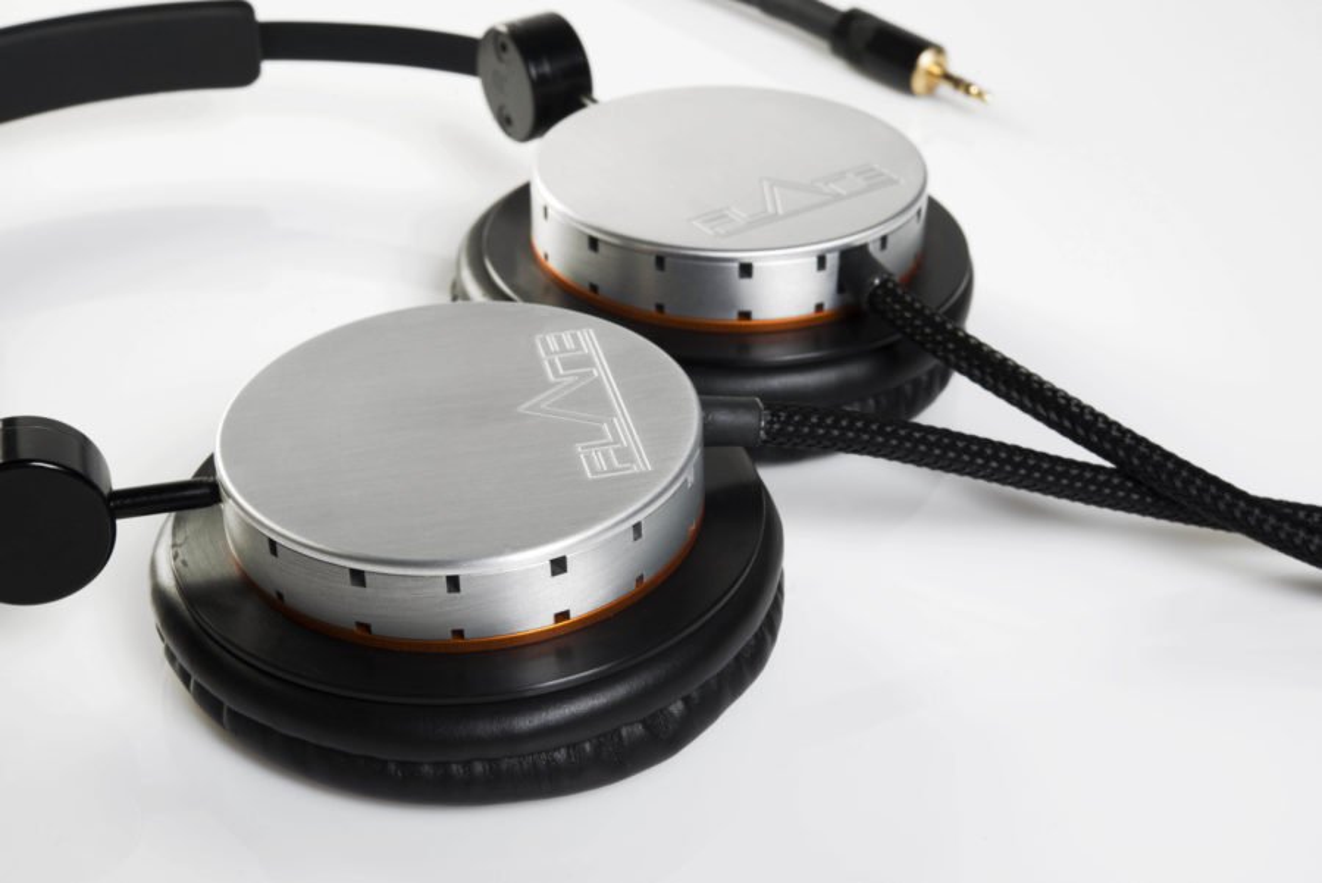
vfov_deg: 22.6
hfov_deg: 33.4
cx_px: 661
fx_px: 2204
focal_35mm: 60
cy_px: 442
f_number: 22
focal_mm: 60
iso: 100
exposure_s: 1/80
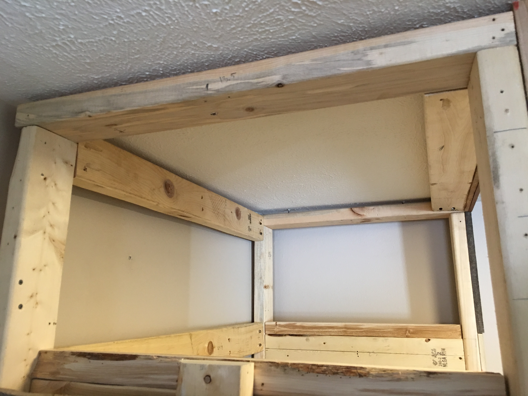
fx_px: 442
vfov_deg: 48.2
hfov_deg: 61.7
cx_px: 264
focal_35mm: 29
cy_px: 198
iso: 80
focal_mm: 4.15
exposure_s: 1/15
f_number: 2.2
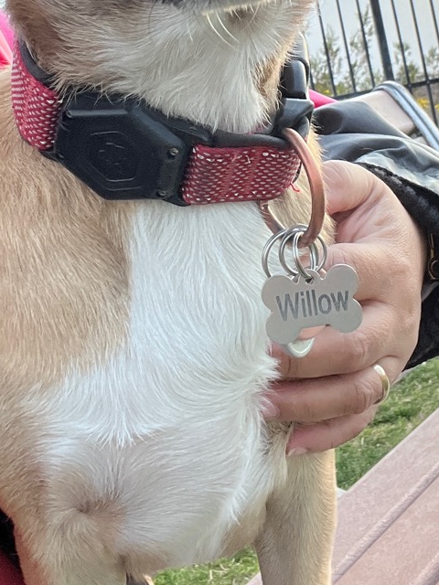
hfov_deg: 24.4
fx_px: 1015
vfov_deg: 30.4
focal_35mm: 60
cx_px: 245
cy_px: 29
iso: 25
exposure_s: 1/121
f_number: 2.2
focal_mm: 2.71
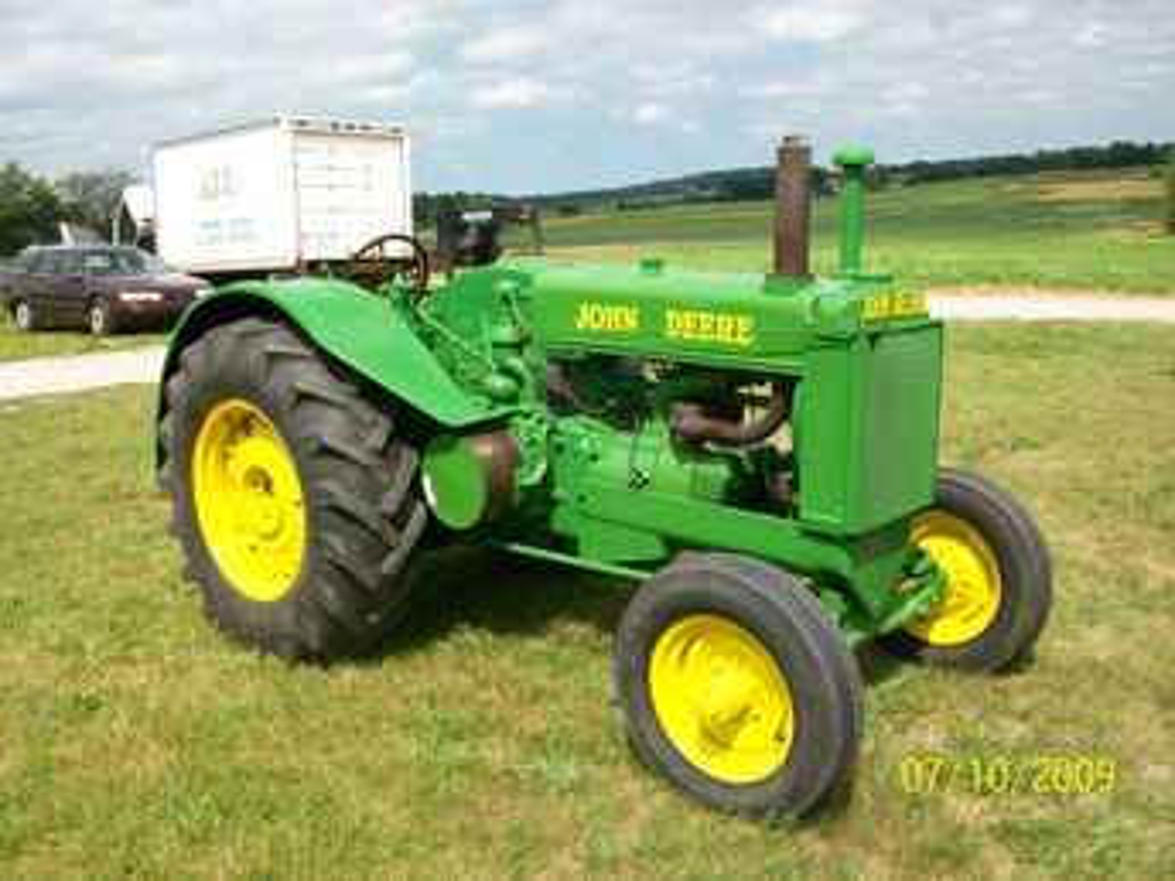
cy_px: 440
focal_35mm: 34
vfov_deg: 41.8
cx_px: 588
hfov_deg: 54.0
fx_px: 1154
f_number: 5.5
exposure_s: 1/383
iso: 80
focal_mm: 5.7
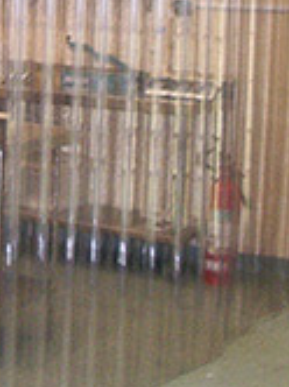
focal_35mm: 120
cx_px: -44
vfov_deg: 15.8
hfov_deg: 12.1
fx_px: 1339
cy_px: -75
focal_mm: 5.8
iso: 200
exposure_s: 1/40
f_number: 2.6
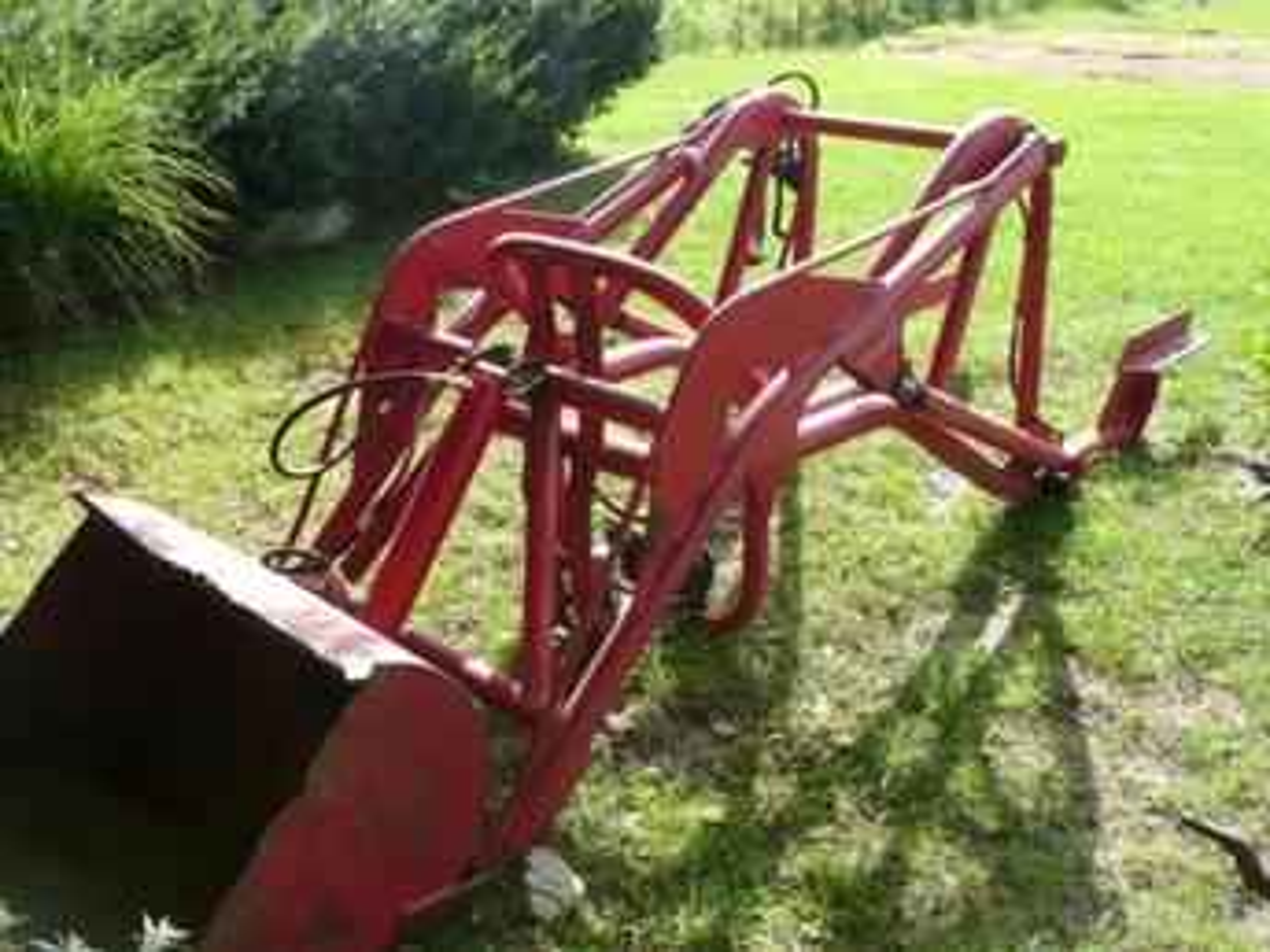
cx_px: 635
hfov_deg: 51.4
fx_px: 1321
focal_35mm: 36
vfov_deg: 39.7
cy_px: 476
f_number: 3.7
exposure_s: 1/160
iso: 100
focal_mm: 5.8
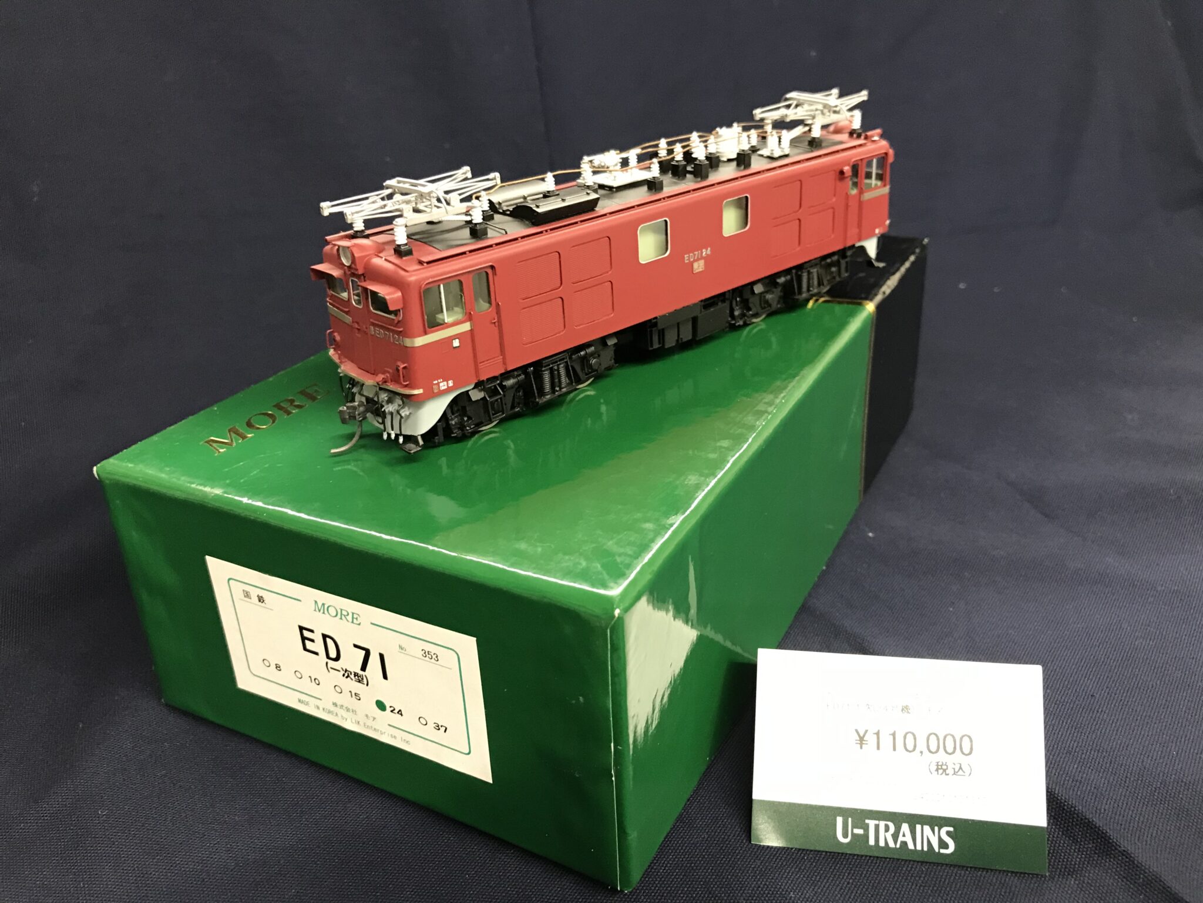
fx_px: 973
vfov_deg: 49.7
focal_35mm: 28
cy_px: 452
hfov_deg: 63.4
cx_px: 602
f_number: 1.8
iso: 64
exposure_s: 1/17
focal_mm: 3.99
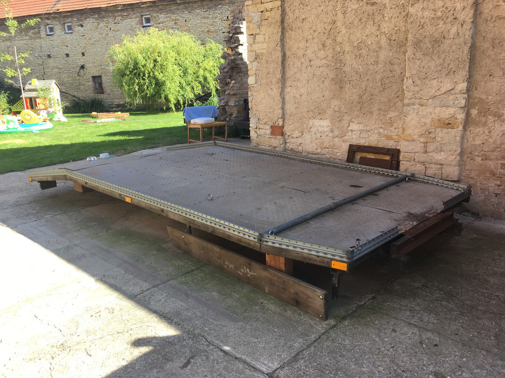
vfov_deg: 48.2
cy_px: 189
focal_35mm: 29
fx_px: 423
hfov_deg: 61.7
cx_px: 252
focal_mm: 4.15
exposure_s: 1/319
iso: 25
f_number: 2.2
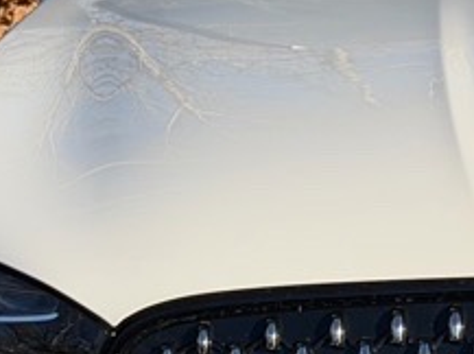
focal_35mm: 227
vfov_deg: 6.5
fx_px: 3103
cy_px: 302
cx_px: 548
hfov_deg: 8.6
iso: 64
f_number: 1.78
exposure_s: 1/4587
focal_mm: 6.76
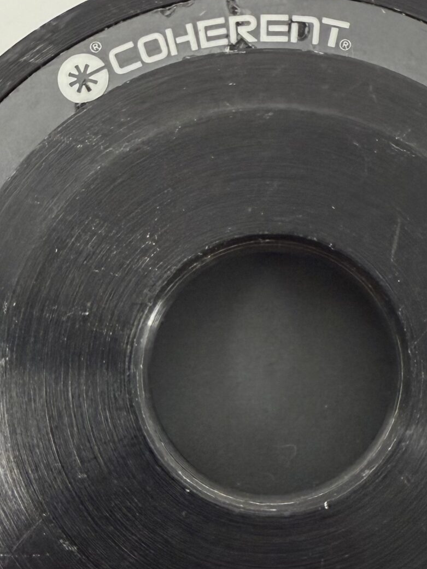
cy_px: 372
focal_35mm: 59
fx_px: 970
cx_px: 271
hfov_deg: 24.7
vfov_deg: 32.5
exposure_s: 1/120
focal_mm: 2.22
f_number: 2.2
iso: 250
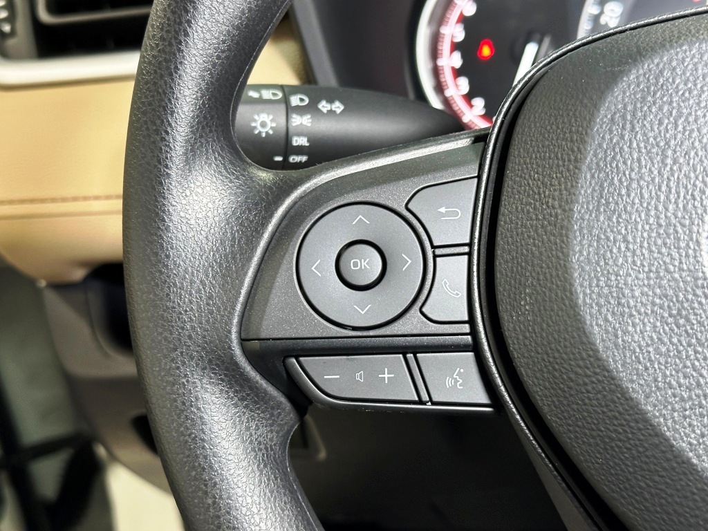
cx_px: 354
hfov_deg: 39.7
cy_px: 266
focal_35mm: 48
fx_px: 982
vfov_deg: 30.3
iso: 500
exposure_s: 1/40
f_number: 1.78
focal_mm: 6.86
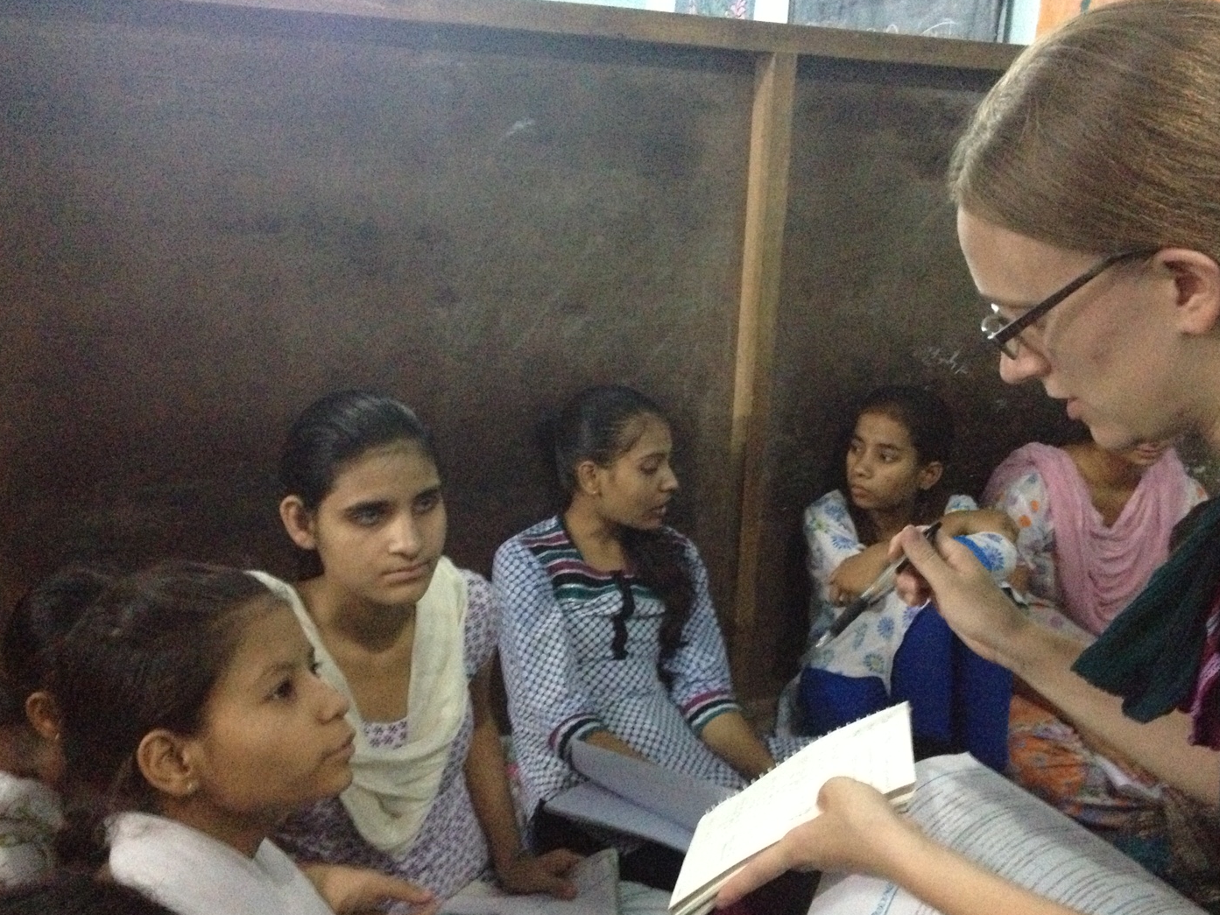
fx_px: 1445
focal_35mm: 41
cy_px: 524
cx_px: 679
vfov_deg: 35.1
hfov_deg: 45.7
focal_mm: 4.28
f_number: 2.4
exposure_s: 1/15
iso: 800
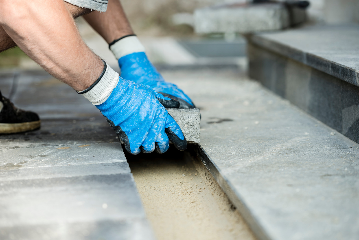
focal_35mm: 135
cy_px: 120
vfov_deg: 10.2
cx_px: 180
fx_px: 1347
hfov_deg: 15.2
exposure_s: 1/320
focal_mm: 135
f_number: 3.5
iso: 100
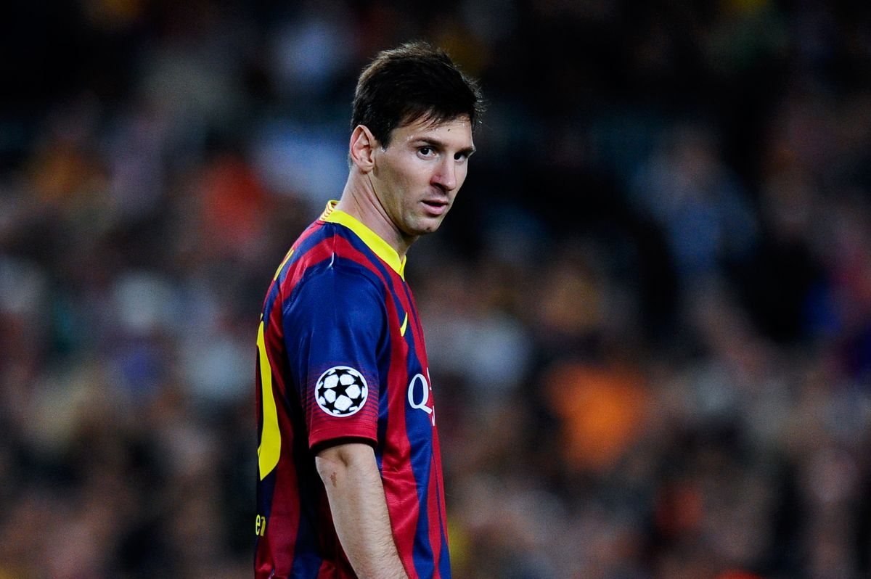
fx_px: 9670
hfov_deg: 5.2
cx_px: 436
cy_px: 290
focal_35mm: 400
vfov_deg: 3.4
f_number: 4
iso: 2000
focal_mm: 400
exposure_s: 1/1250
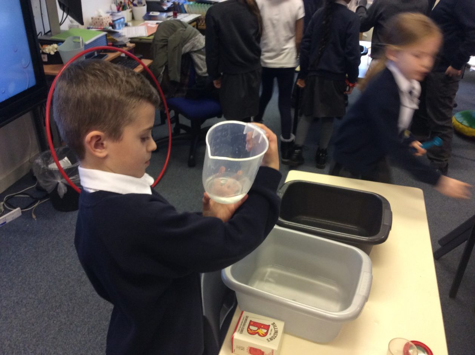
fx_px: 438
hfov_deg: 56.9
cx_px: 238
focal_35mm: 32
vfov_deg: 44.1
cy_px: 178
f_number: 2.4
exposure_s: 1/25
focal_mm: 3.3
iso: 125
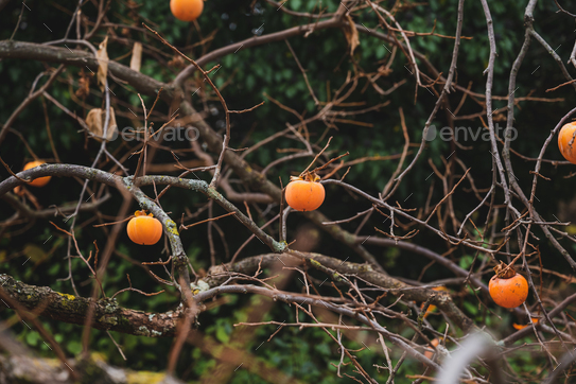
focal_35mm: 76
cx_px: 308
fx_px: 1216
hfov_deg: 26.6
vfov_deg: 17.9
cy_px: 183
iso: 125
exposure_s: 1/320
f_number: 4
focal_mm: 70
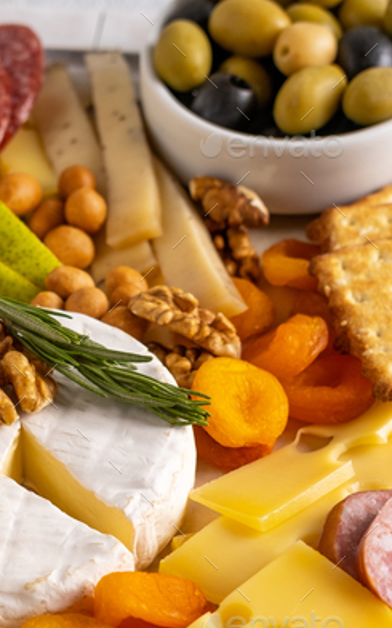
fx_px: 2085
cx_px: 27
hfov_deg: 10.7
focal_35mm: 122
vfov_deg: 16.8
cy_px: 614
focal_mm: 35
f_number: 4
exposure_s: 1/180
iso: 100
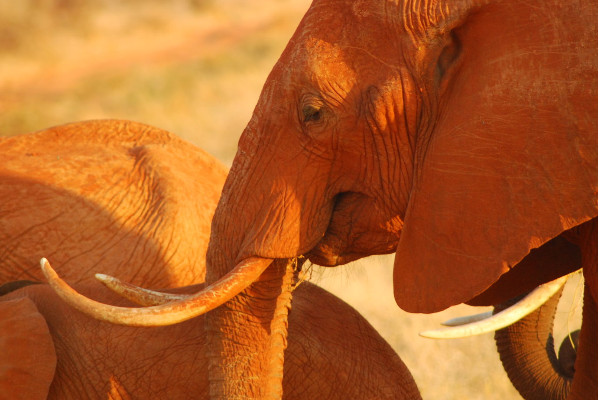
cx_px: 306
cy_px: 188
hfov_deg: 4.1
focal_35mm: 501
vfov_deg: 2.8
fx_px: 8330
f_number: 5.6
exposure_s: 1/200
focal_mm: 300
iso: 500
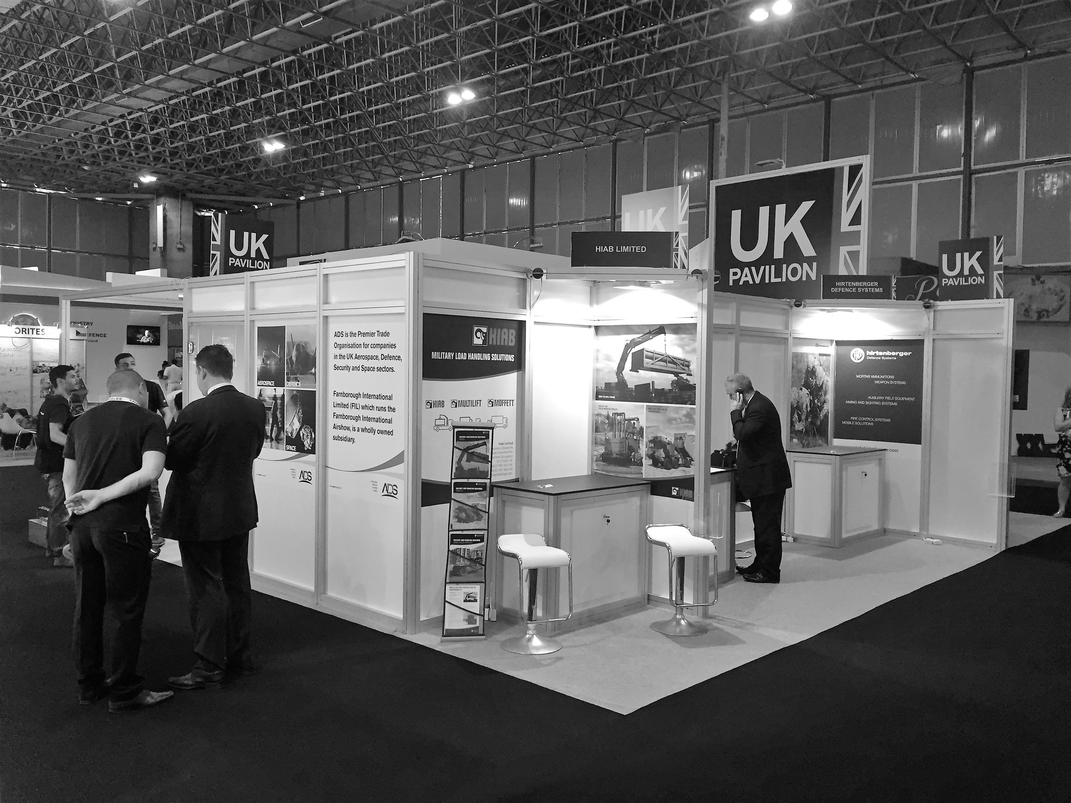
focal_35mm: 29
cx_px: 536
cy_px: 402
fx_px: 897
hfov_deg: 61.7
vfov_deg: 48.2
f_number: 2.2
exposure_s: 1/30
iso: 125
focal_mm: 4.15
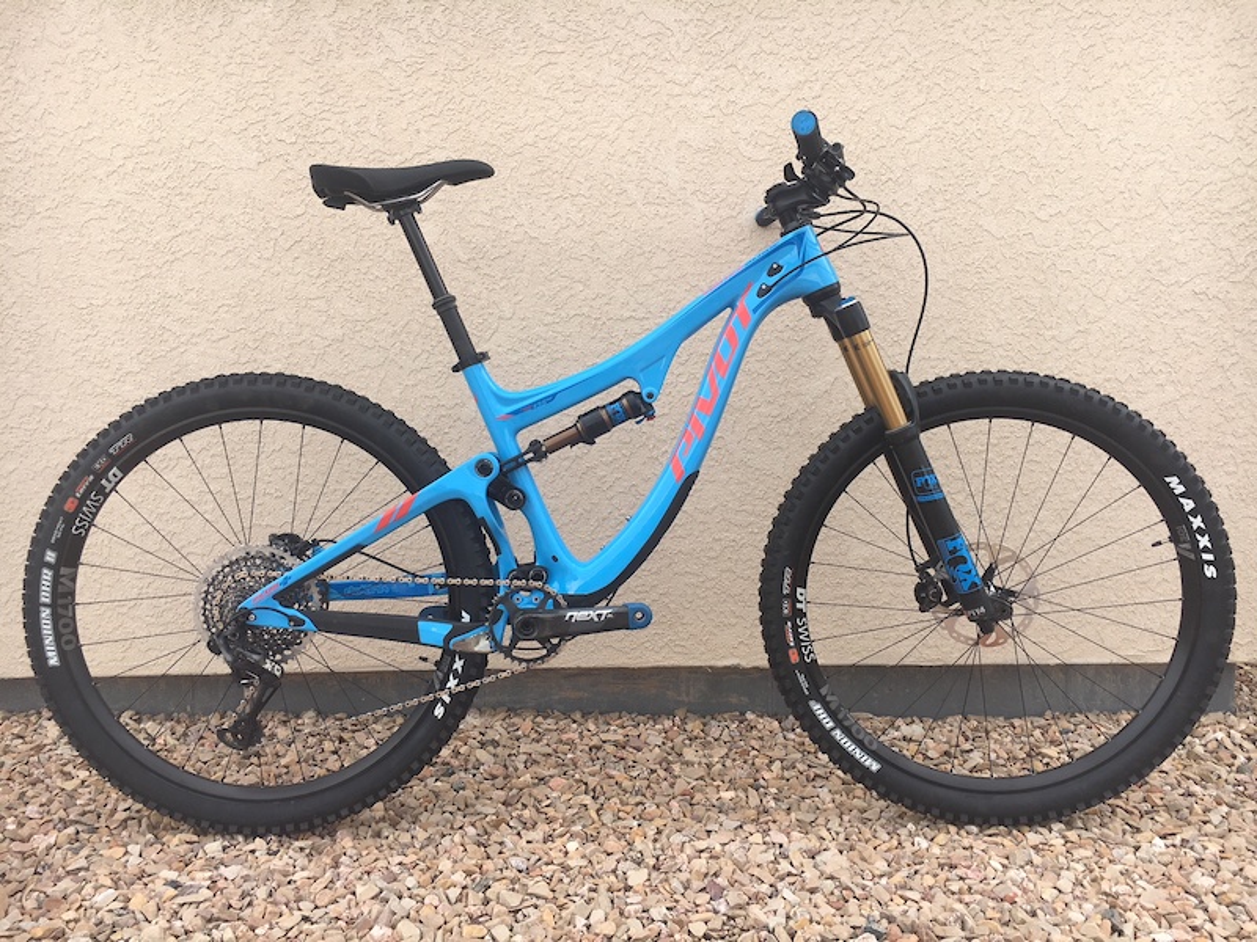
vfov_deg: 48.2
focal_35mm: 29
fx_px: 1053
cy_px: 471
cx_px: 628
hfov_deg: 61.7
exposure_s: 1/407
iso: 25
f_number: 2.2
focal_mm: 4.15
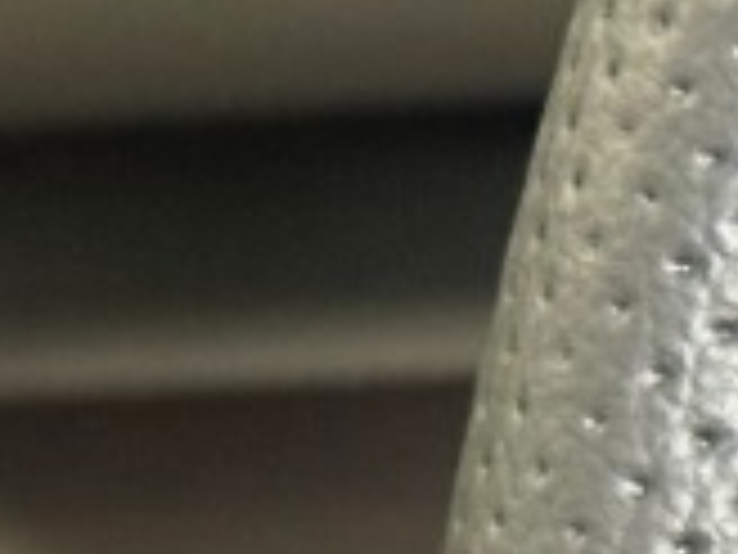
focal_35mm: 299
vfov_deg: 4.9
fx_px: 6375
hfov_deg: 6.4
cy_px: 1261
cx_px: 1692
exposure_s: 1/40
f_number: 1.78
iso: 500
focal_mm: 6.86
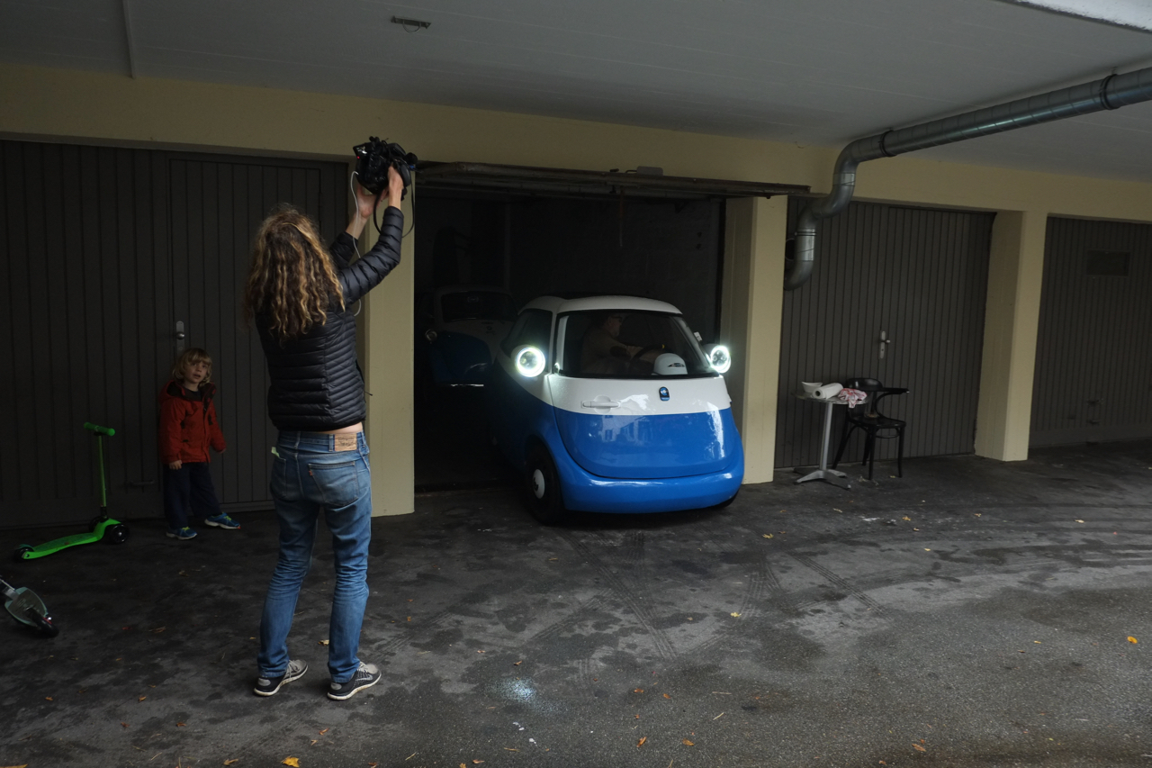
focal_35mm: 27
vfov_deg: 47.9
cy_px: 384
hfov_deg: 67.4
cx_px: 576
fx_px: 864
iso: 1250
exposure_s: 1/60
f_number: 4
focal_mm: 18
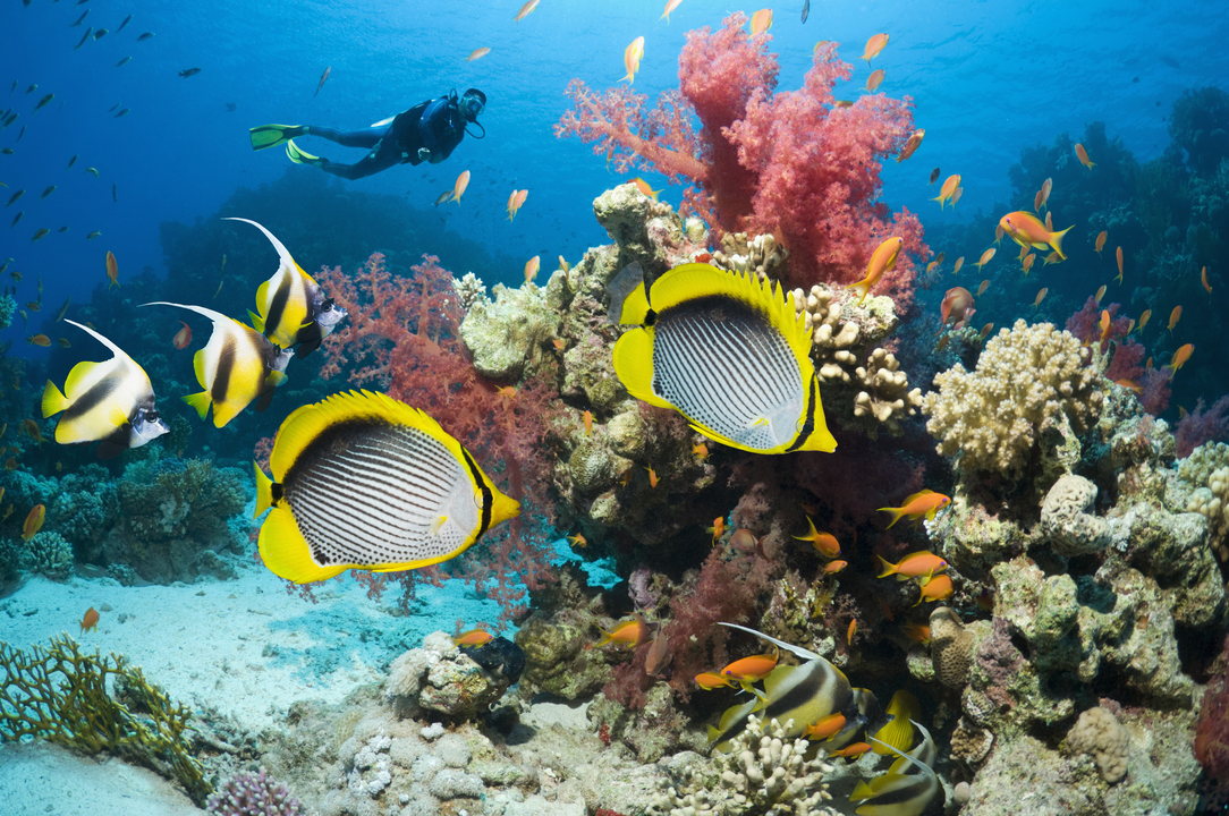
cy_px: 408
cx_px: 614
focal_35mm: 16
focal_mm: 11
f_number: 7.1
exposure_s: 1/160
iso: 100
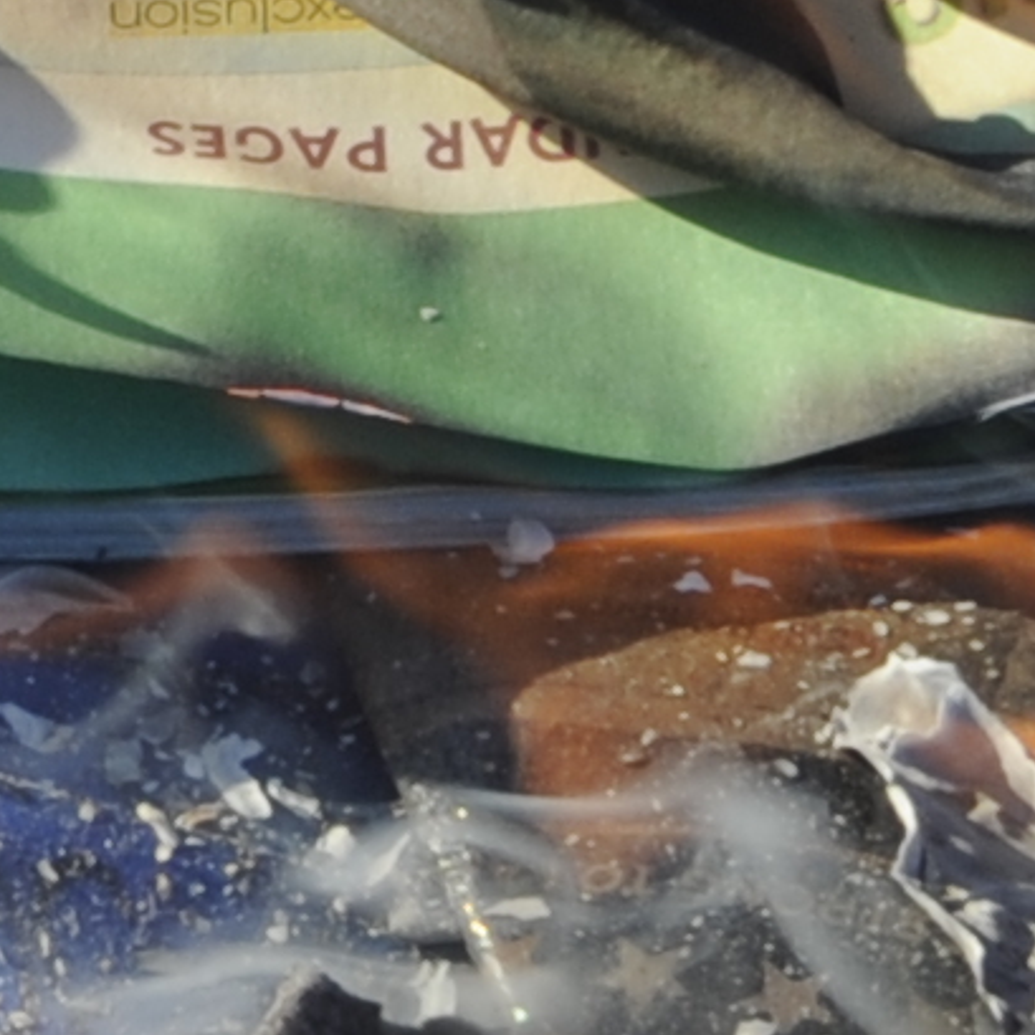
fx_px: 20939
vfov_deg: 2.8
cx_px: -1430
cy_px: -800
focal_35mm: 619
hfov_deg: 2.8
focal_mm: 70
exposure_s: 1/160
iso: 400
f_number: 14
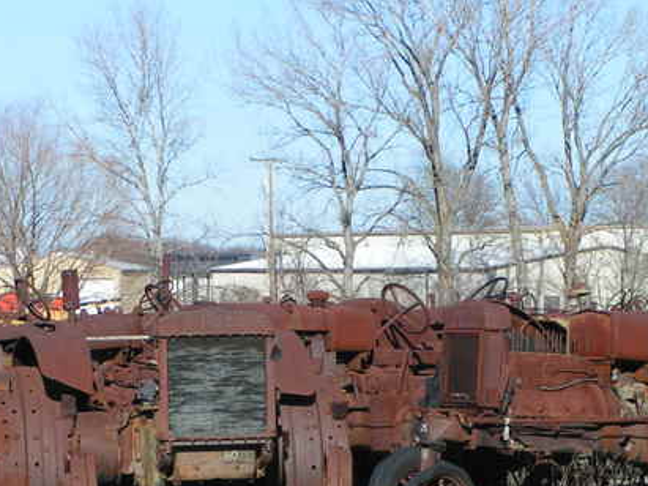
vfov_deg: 8.5
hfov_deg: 11.4
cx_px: 345
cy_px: 393
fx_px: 3256
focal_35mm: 174
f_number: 6.3
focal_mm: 15.9
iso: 50
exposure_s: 1/320
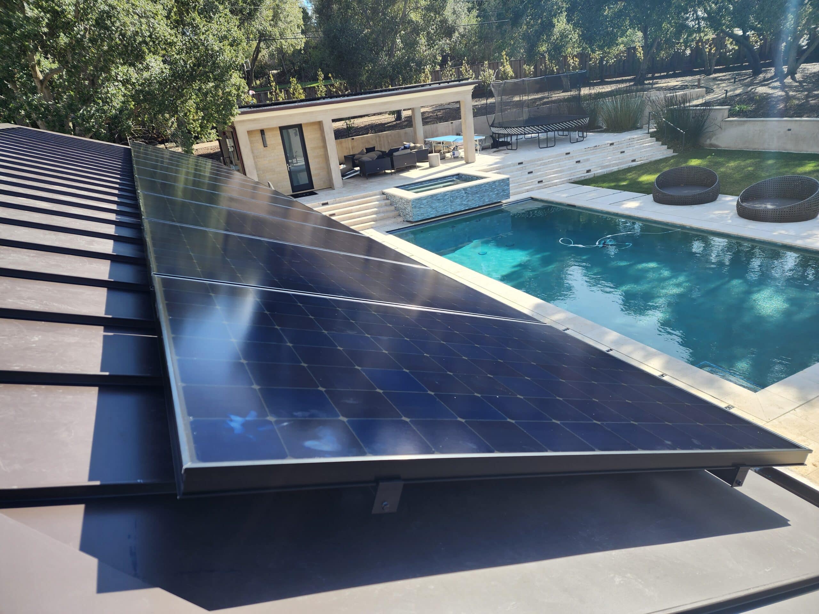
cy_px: 307
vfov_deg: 58.9
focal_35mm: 23
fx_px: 544
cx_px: 410
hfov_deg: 73.9
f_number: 1.8
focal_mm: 6.4
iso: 12
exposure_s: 1/338
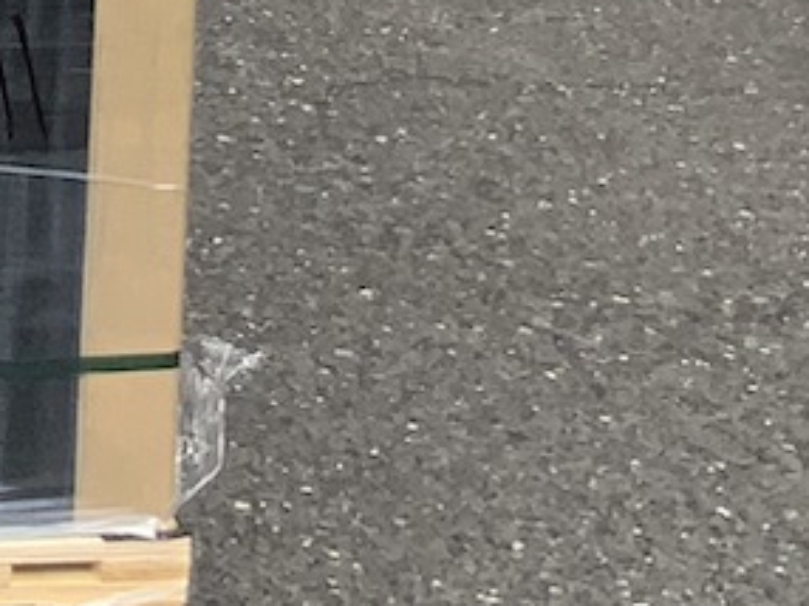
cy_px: -682
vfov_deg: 7.0
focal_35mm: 203
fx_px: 4740
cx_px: -1052
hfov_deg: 8.9
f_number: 1.8
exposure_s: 1/929
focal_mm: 3
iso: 16
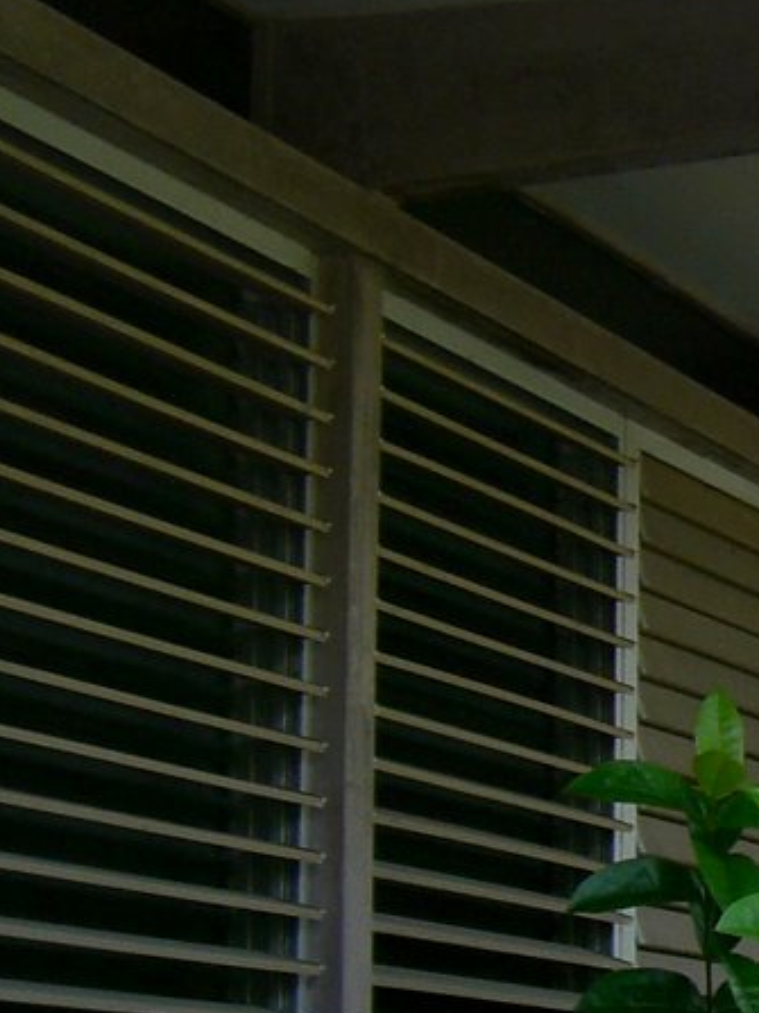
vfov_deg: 14.5
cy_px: 737
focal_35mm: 136
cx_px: 1316
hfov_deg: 10.3
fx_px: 3978
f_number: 2.7
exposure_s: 1/125
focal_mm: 6.2
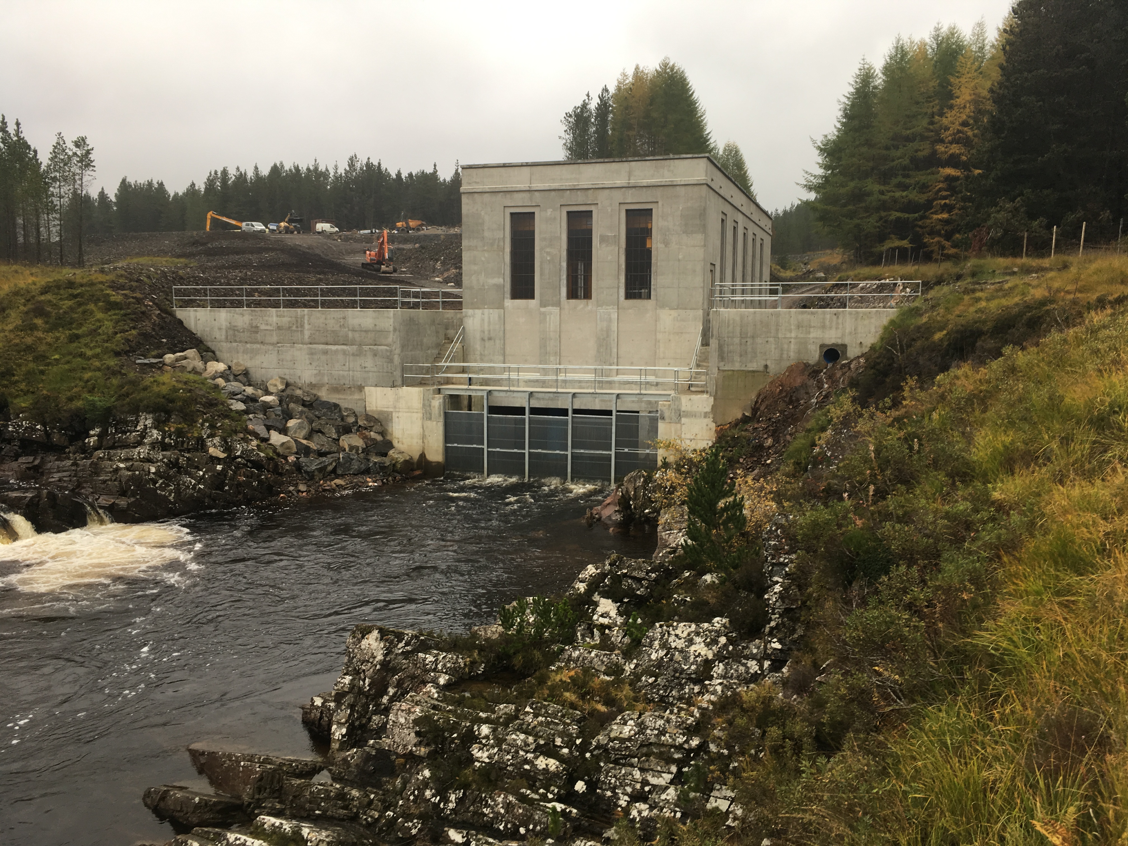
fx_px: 945
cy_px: 423
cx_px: 564
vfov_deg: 48.2
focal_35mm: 29
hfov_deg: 61.7
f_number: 2.2
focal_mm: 4.15
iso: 25
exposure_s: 1/100
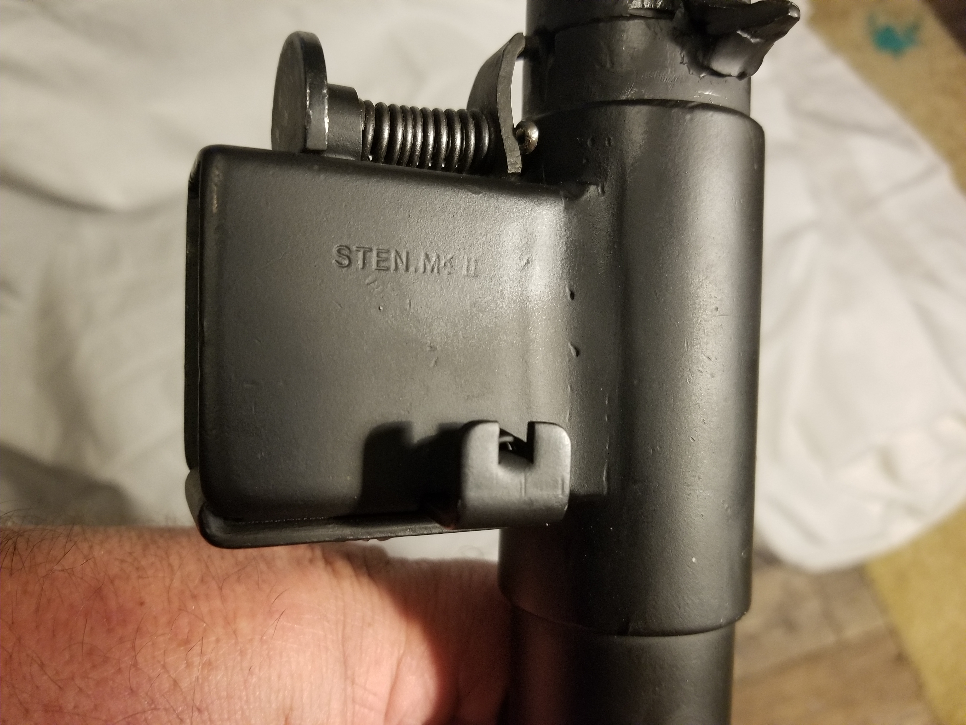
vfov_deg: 53.1
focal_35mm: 26
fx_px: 726
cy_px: 362
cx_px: 483
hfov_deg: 67.3
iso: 250
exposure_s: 1/30
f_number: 1.7
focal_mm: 4.3
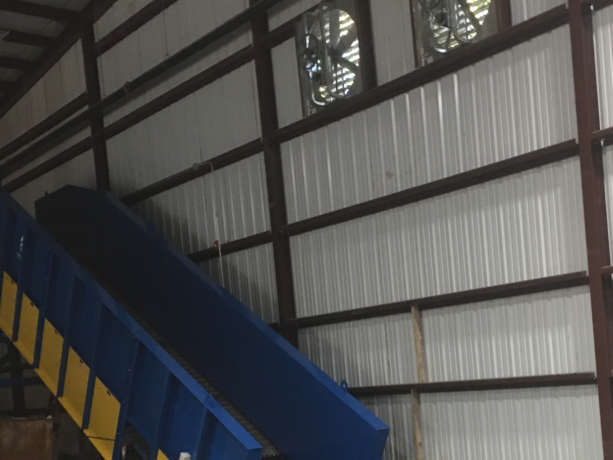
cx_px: 423
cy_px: 402
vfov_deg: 27.2
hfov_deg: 36.3
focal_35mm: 52
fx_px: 921
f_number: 2.2
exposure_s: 1/10
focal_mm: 4.15
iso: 80
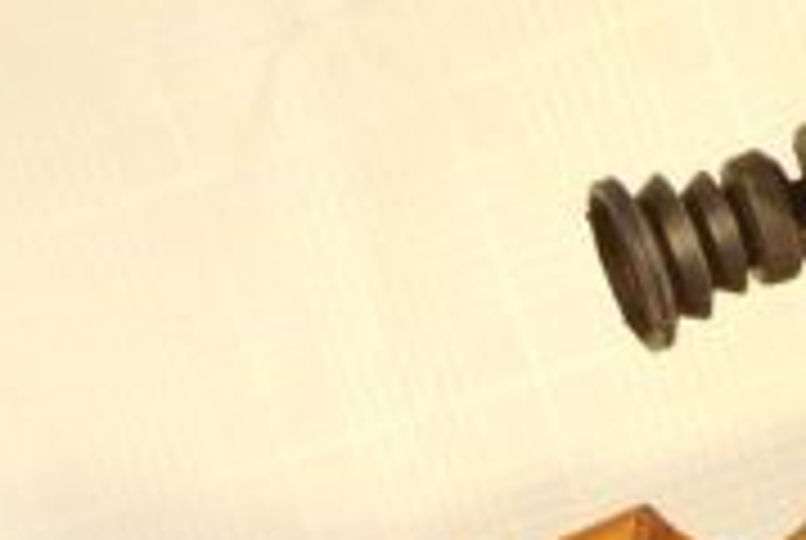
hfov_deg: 22.5
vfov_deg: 14.9
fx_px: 1951
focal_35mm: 87
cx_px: 792
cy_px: 752
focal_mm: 4.5
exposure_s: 1/30
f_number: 3.4
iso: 200
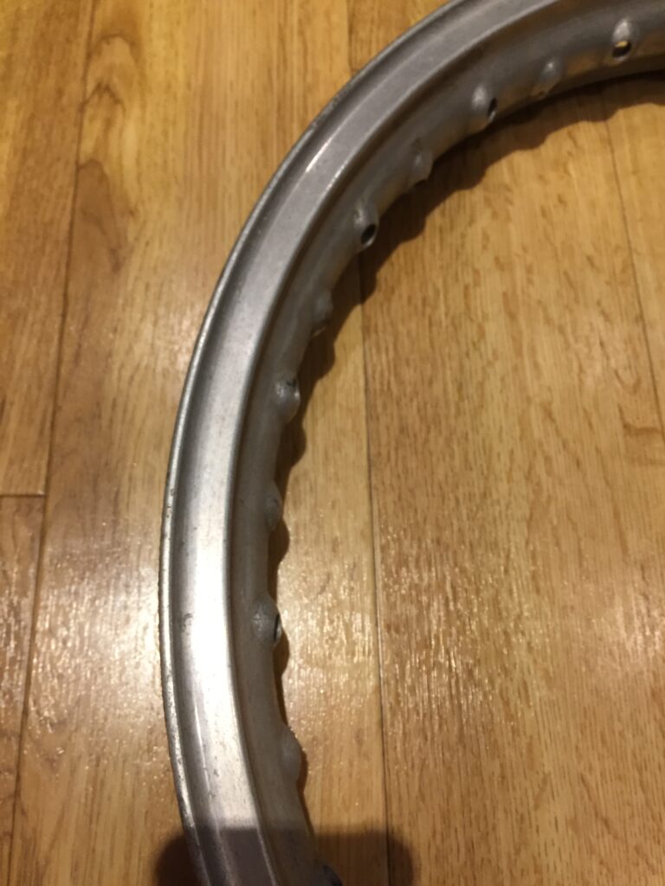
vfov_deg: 61.7
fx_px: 743
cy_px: 443
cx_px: 332
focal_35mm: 29
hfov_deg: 48.2
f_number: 2.2
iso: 125
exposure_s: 1/33
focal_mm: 4.15
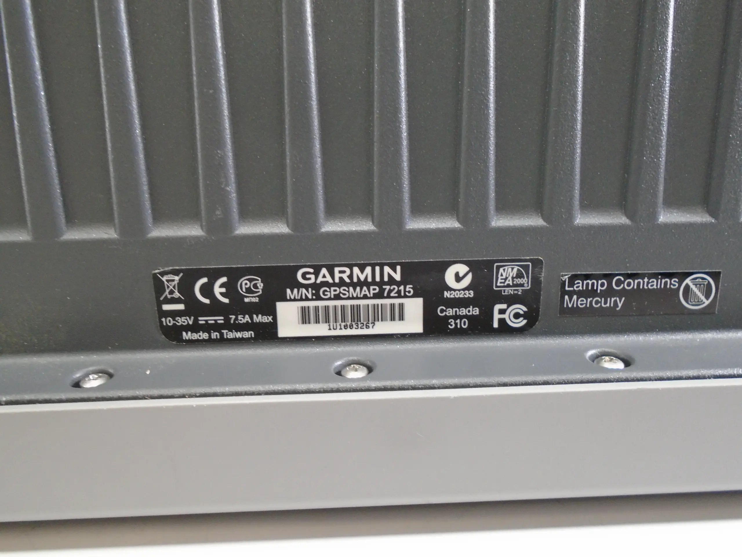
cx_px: 371
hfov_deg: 67.3
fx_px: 557
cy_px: 278
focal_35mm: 26
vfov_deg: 53.1
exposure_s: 1/40
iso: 320
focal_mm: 4.6
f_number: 3.2
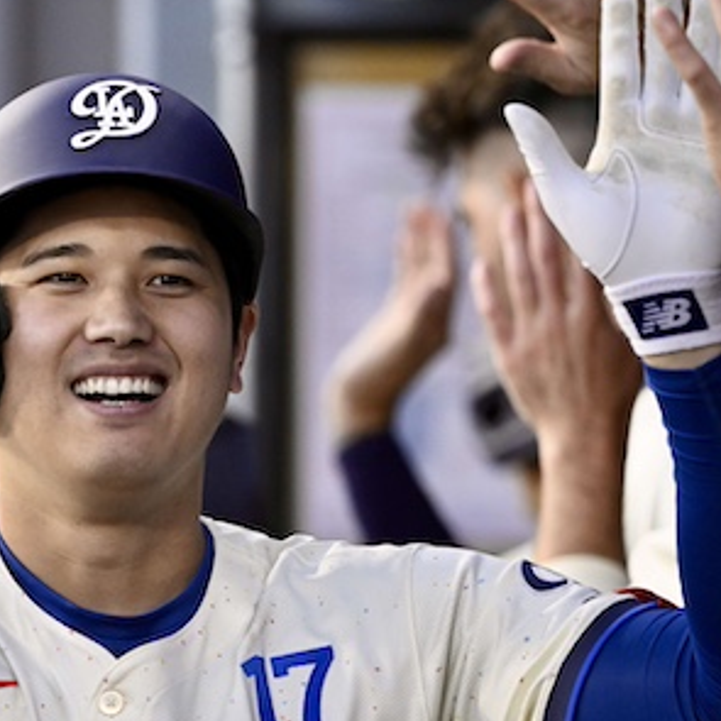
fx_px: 12725
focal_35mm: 540
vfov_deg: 3.2
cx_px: 115
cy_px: 550
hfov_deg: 3.2
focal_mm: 260
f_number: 4
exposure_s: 1/800
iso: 2000
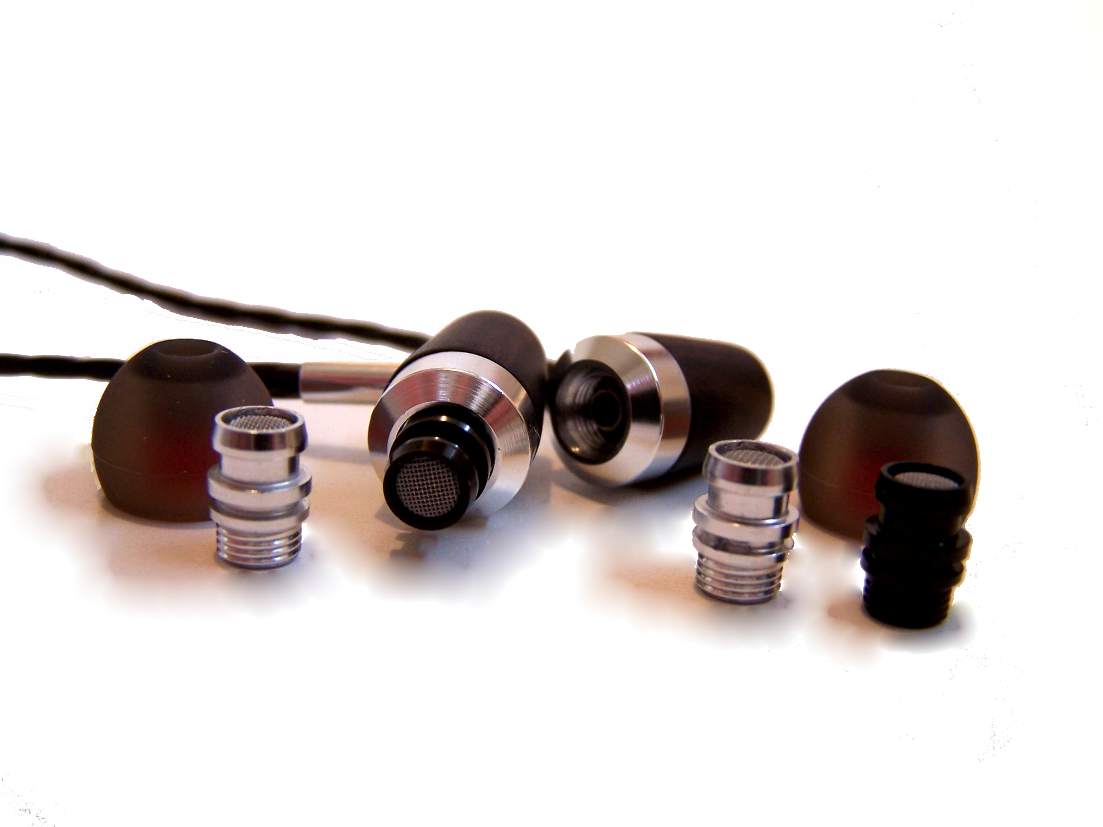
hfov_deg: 46.8
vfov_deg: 36.0
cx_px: 564
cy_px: 409
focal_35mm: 40
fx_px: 1274
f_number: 2.8
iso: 80
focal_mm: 6.3
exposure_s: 1/8
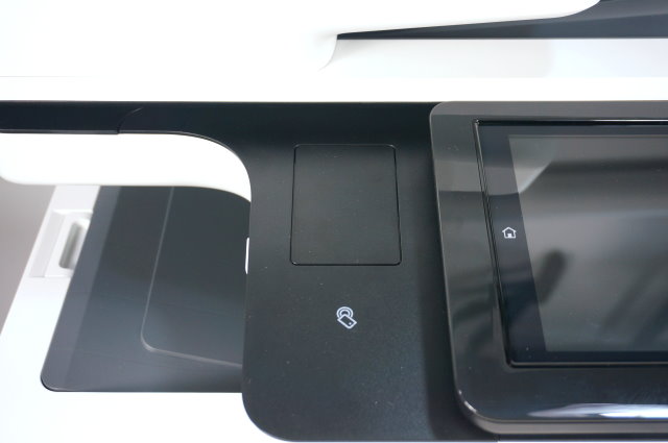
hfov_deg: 45.0
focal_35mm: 44
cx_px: 334
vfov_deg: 30.8
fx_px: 806
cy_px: 222
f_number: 4.5
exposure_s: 1/60
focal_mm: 29
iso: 400
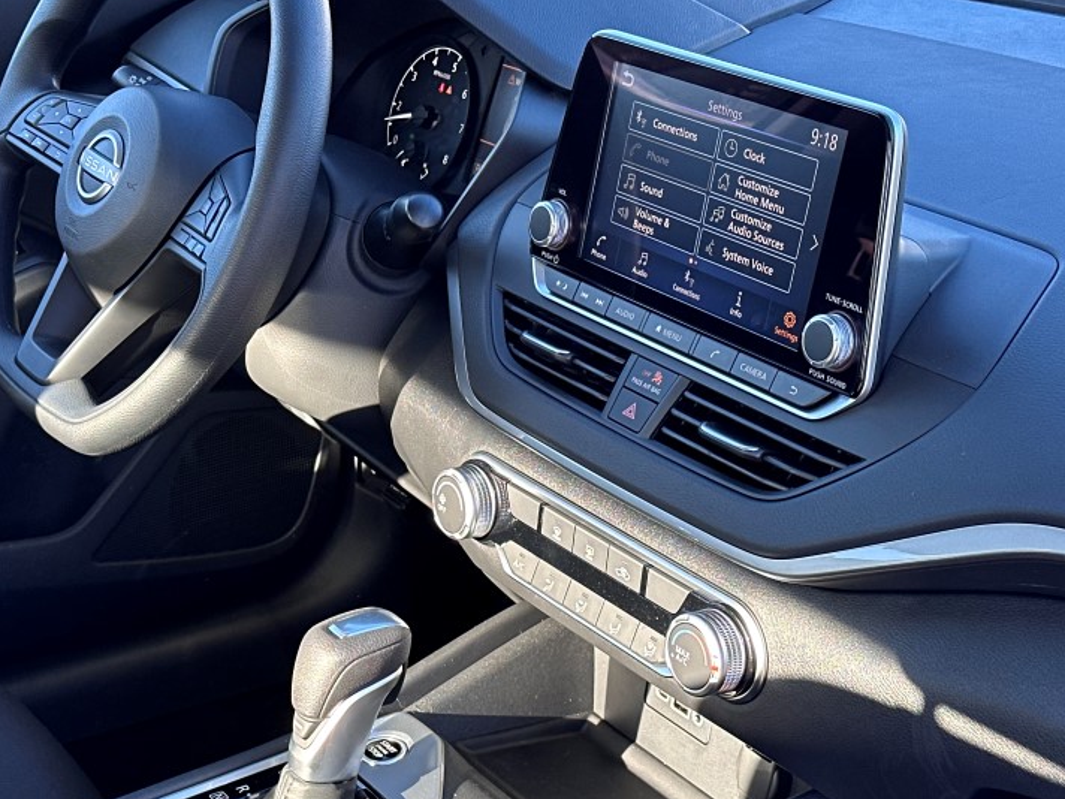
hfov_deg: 28.0
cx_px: 347
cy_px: 453
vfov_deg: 21.3
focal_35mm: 69
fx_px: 2123
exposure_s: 1/169
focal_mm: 6.86
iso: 80
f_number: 1.78
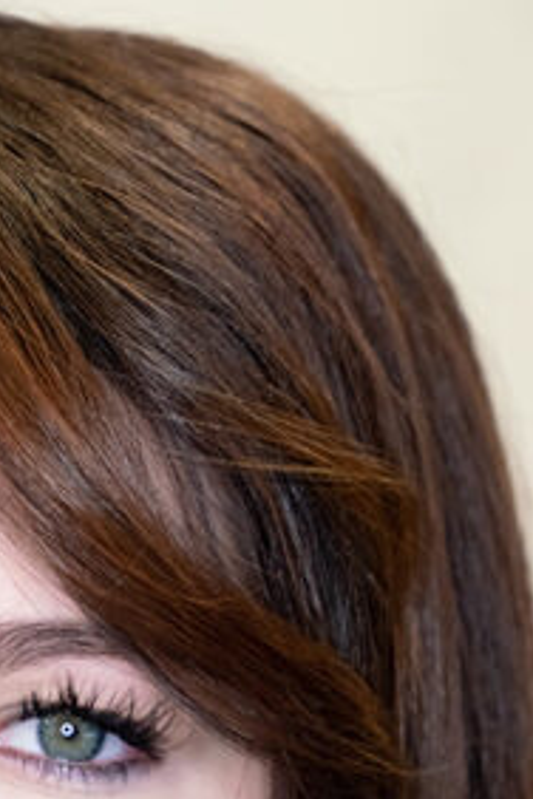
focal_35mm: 286
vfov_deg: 7.1
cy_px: 1213
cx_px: -122
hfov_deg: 4.8
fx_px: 6351
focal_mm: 70
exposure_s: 1/160
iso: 500
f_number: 4
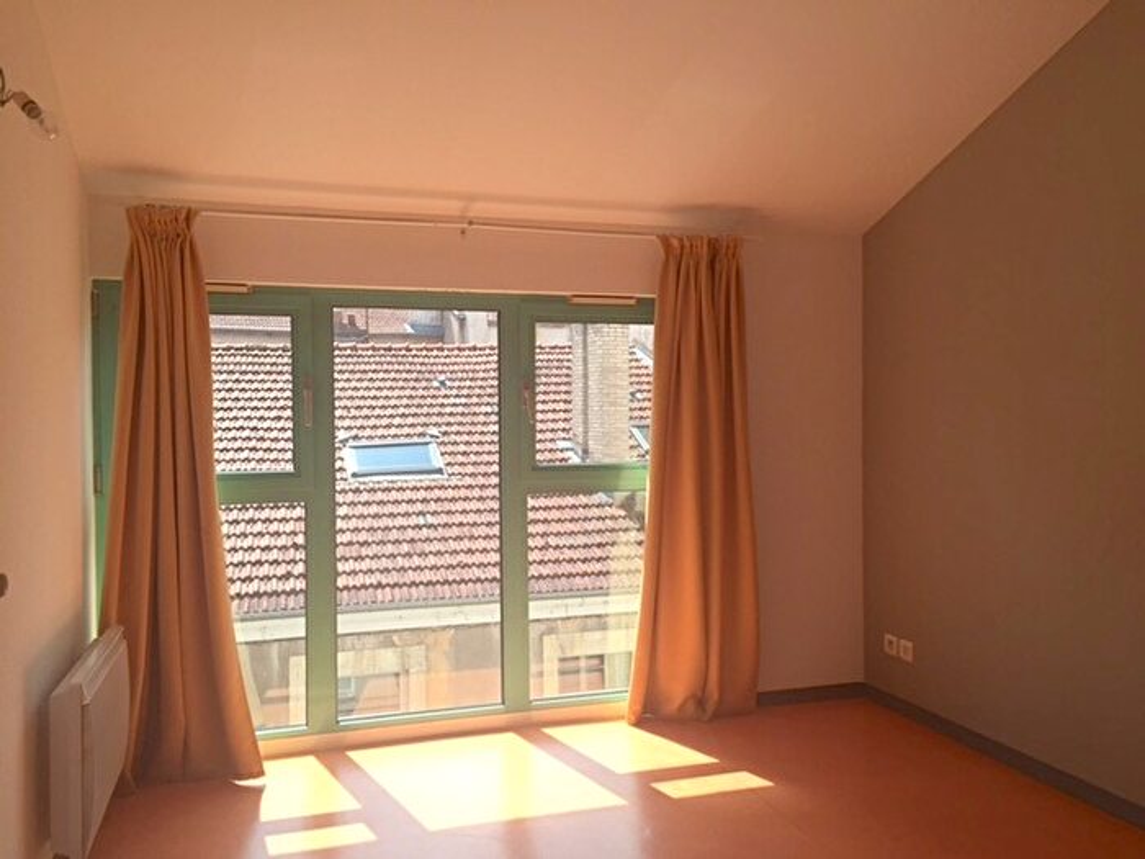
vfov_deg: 48.2
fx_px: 959
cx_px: 572
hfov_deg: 61.7
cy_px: 430
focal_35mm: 29
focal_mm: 4.15
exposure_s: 1/719
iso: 32
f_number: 2.2
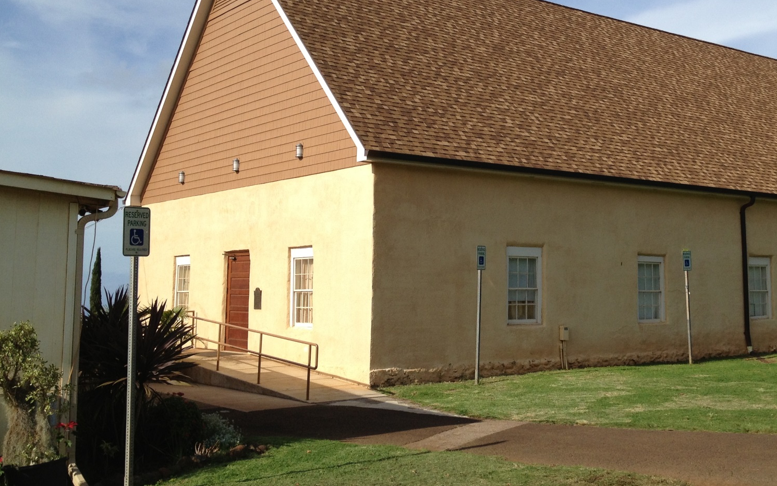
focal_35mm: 49
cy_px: 187
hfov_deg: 40.7
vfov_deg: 26.3
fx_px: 1038
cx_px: 503
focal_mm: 4.28
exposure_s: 1/2123
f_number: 2.4
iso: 50
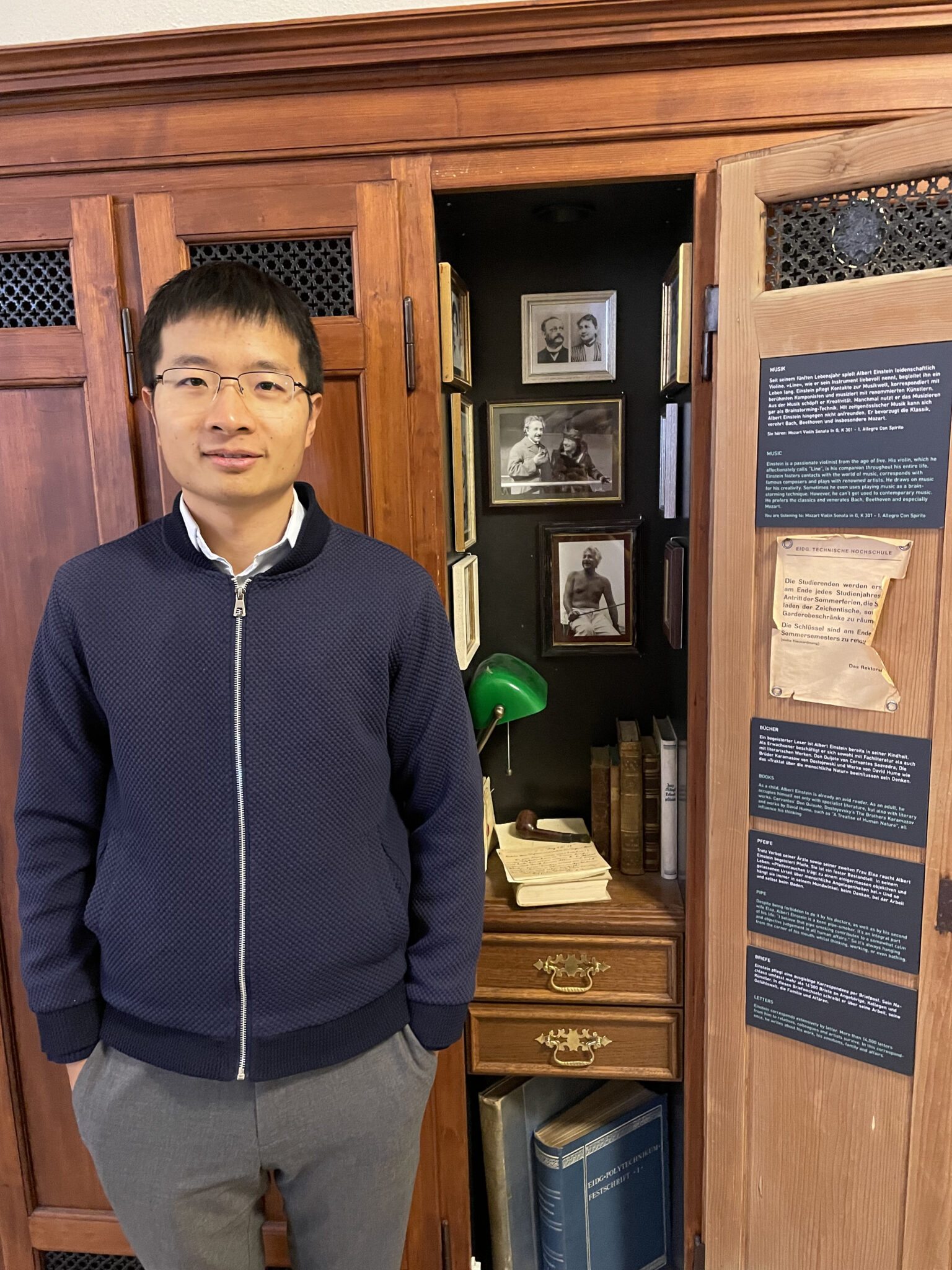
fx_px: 953
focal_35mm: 26
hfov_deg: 53.1
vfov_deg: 67.3
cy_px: 635
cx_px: 476
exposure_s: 1/50
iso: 400
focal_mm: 4.2
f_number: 1.6
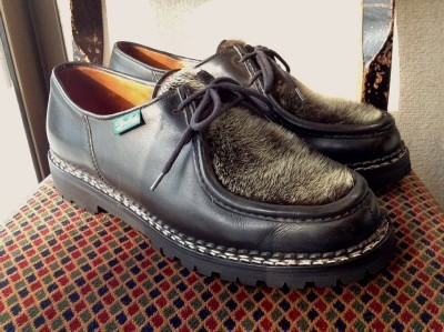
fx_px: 448
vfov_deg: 40.6
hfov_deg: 52.7
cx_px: 222
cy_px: 166
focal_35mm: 35
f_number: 2.4
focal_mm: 4.28
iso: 80
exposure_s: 1/20
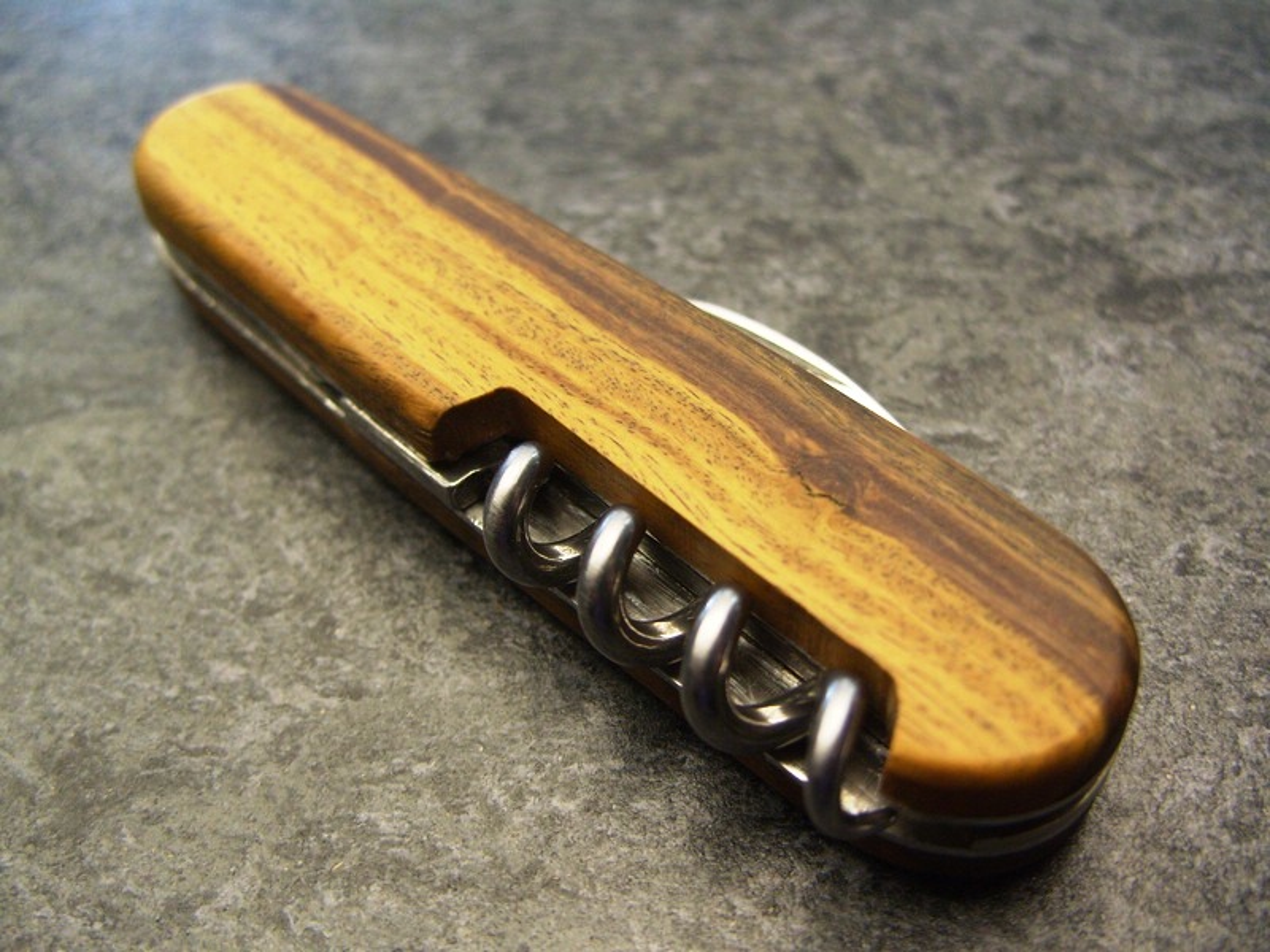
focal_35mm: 35
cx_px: 635
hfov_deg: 52.6
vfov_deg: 40.7
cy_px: 476
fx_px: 1284
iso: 120
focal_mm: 7.8
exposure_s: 1/45
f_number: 2.8
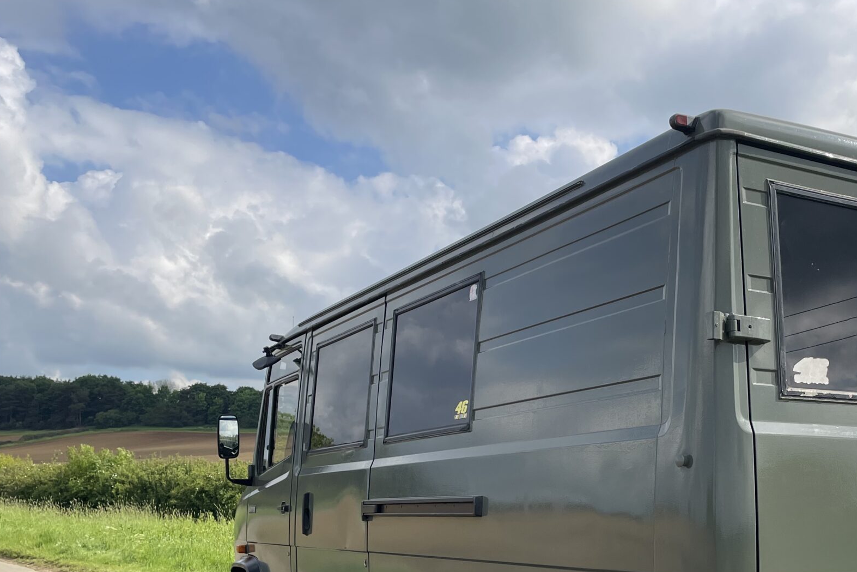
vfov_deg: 29.8
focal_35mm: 44
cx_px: 637
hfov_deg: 43.2
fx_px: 1047
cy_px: 464
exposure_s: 1/3509
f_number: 1.6
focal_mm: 4.2
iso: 32
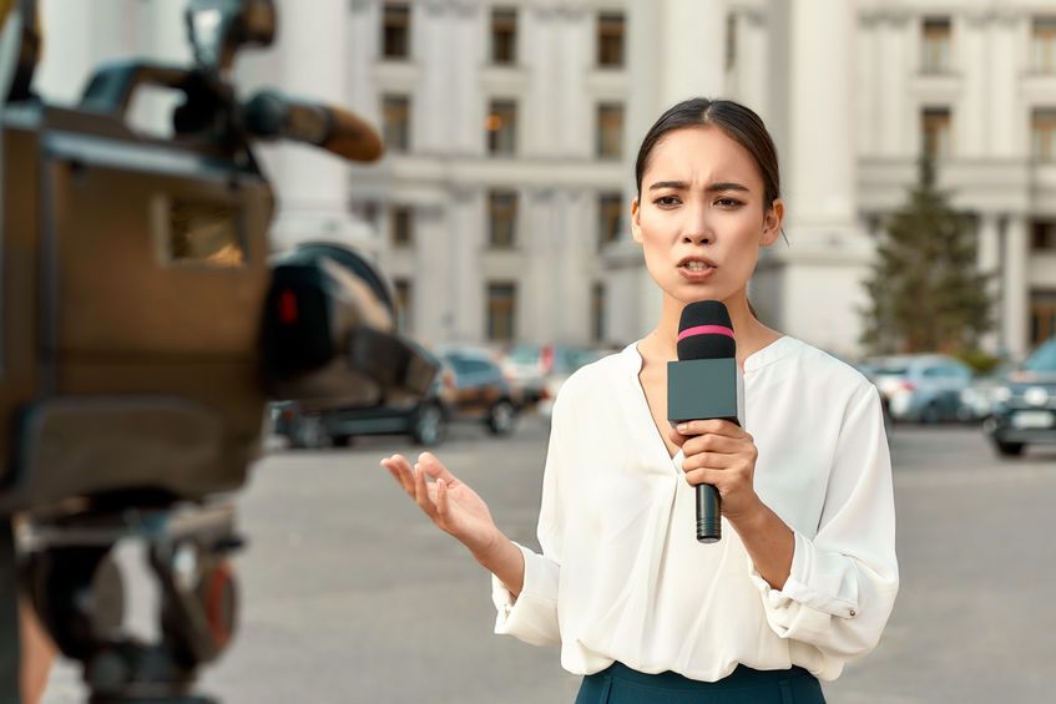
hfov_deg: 23.9
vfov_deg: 16.1
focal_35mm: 85
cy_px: 352
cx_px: 528
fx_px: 2494
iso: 250
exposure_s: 1/250
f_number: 4.5
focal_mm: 85
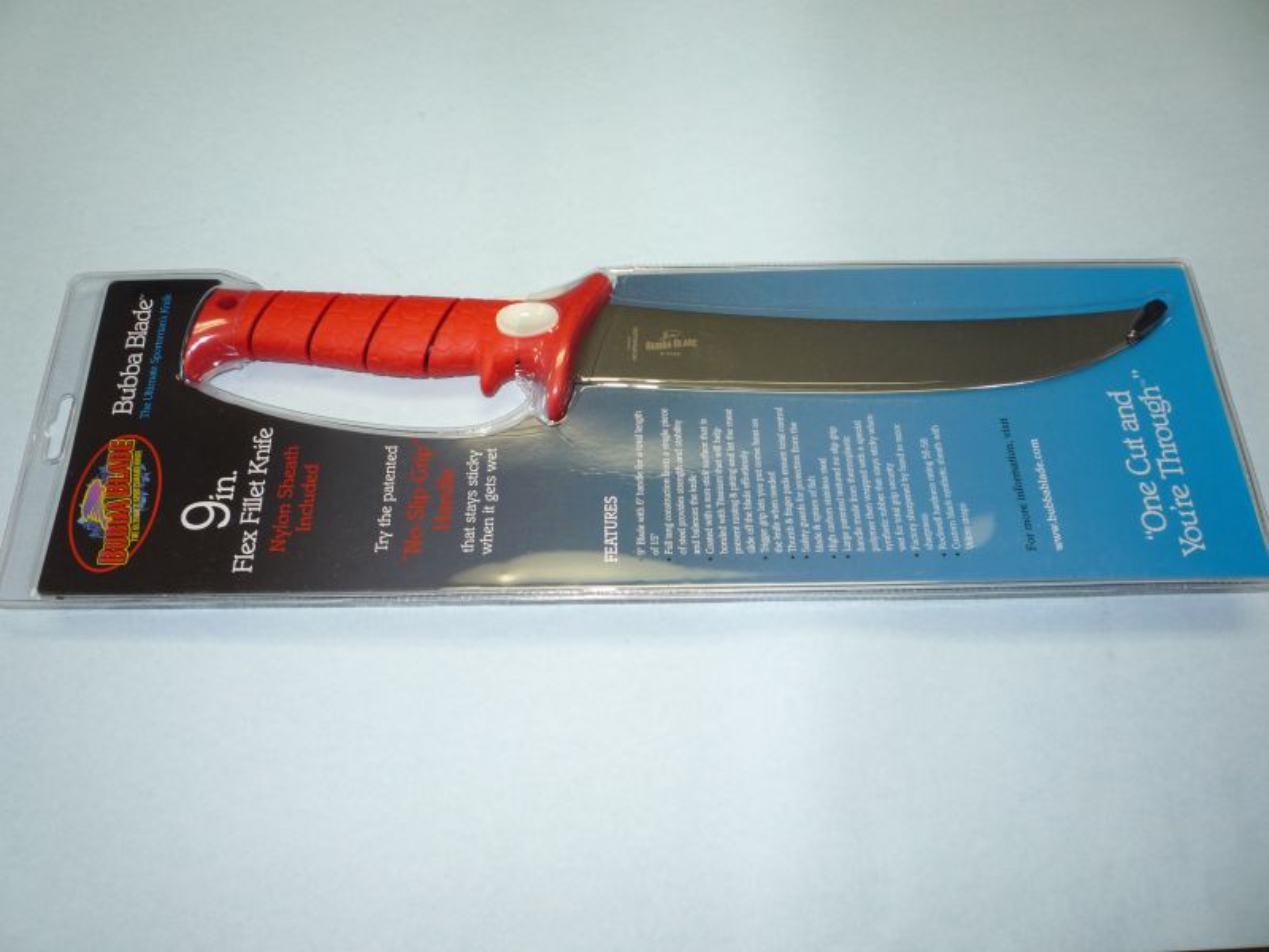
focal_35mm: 30
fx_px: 1100
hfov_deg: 60.0
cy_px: 476
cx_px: 634
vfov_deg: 46.8
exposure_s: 1/30
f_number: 3.3
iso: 100
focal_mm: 5.2
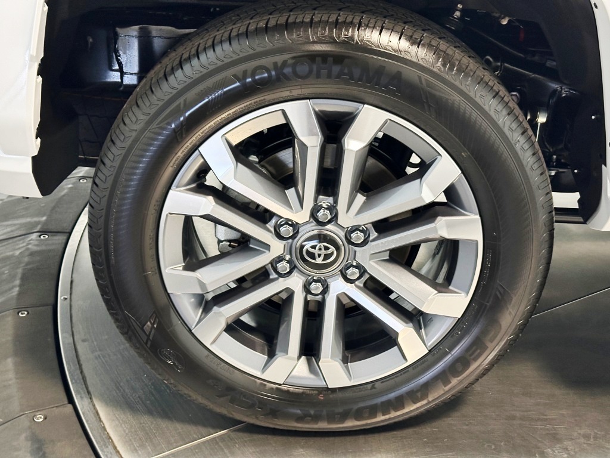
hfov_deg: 39.7
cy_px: 229
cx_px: 305
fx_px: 846
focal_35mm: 48
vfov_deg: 30.3
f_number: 1.78
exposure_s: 1/30
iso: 500
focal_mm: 6.86
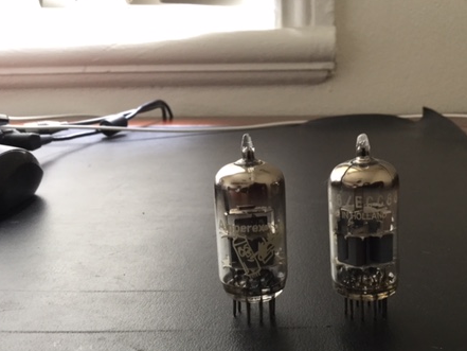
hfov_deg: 41.6
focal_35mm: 45
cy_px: 247
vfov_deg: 31.8
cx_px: 302
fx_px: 607
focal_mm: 3.3
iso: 100
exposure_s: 1/33
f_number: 2.4
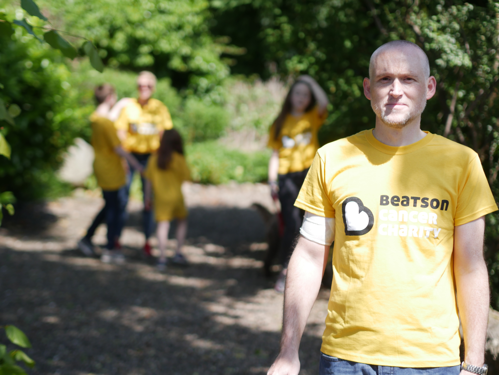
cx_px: 250
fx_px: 1298
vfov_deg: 16.4
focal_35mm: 90
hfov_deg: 21.8
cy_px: 188
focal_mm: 45
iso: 200
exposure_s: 1/4000
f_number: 1.8
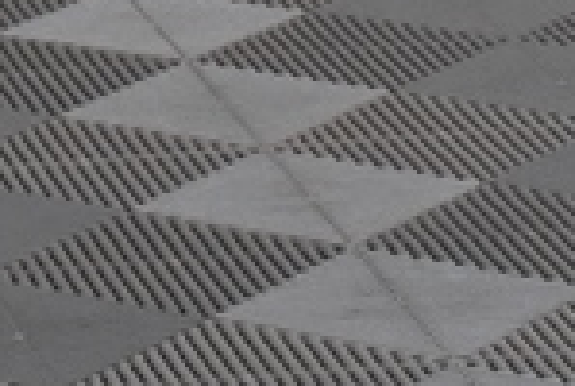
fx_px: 5265
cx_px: -826
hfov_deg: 6.0
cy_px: -886
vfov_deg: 4.0
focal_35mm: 329
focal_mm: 32
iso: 1600
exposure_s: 1/320
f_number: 9
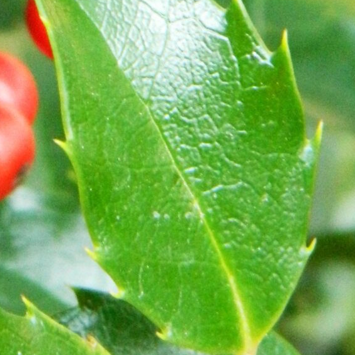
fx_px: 4792
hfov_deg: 4.2
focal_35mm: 413
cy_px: -301
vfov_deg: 4.2
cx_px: -188
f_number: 4.5
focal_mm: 18.6
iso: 400
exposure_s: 1/160
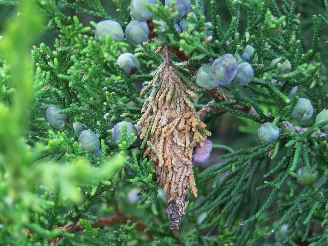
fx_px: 1109
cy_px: 123
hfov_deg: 16.8
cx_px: 164
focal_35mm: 117
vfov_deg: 12.7
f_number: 3.3
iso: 64
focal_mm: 19.4
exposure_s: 1/60
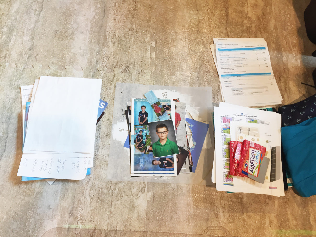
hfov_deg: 61.7
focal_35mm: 29
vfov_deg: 48.2
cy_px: 118
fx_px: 265
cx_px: 158
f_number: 2.2
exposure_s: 1/30
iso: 64
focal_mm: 4.15
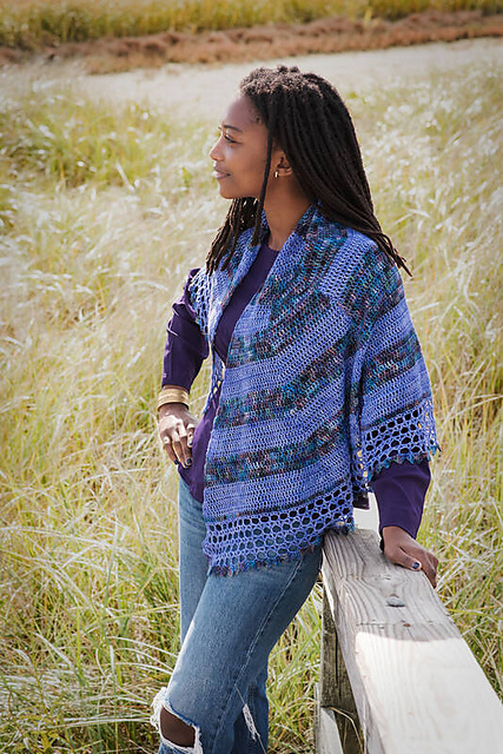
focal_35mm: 85
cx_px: 252
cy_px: 377
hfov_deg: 16.1
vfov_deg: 23.9
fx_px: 1780
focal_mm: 85
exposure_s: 1/400
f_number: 9
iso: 400
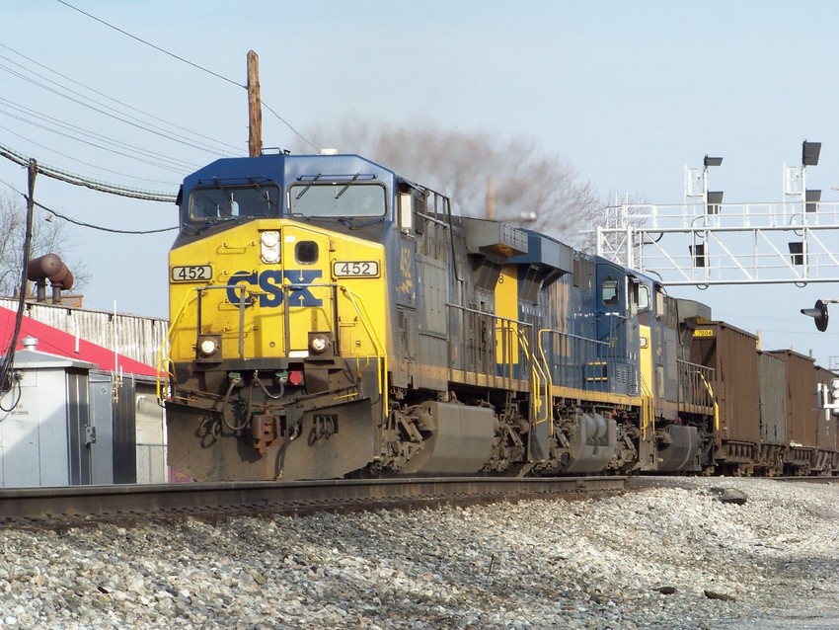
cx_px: 420
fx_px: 5673
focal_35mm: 234
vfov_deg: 6.4
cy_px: 315
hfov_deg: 8.5
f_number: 6.3
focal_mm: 37.4
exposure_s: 1/250
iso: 100
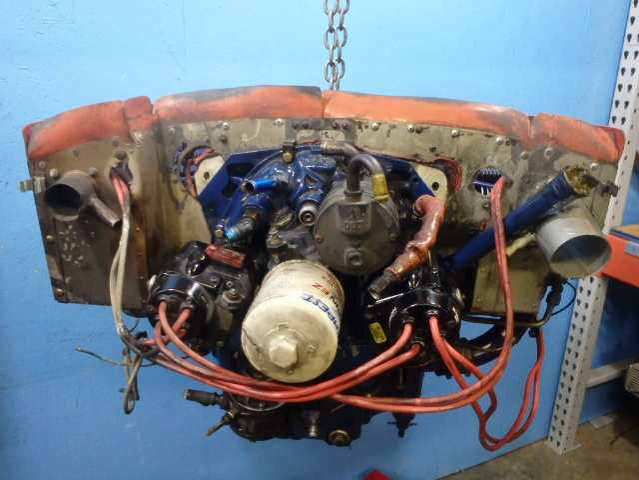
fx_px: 517
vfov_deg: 49.7
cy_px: 240
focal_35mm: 28
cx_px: 320
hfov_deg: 63.4
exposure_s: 1/15
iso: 800
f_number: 3.9
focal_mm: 5
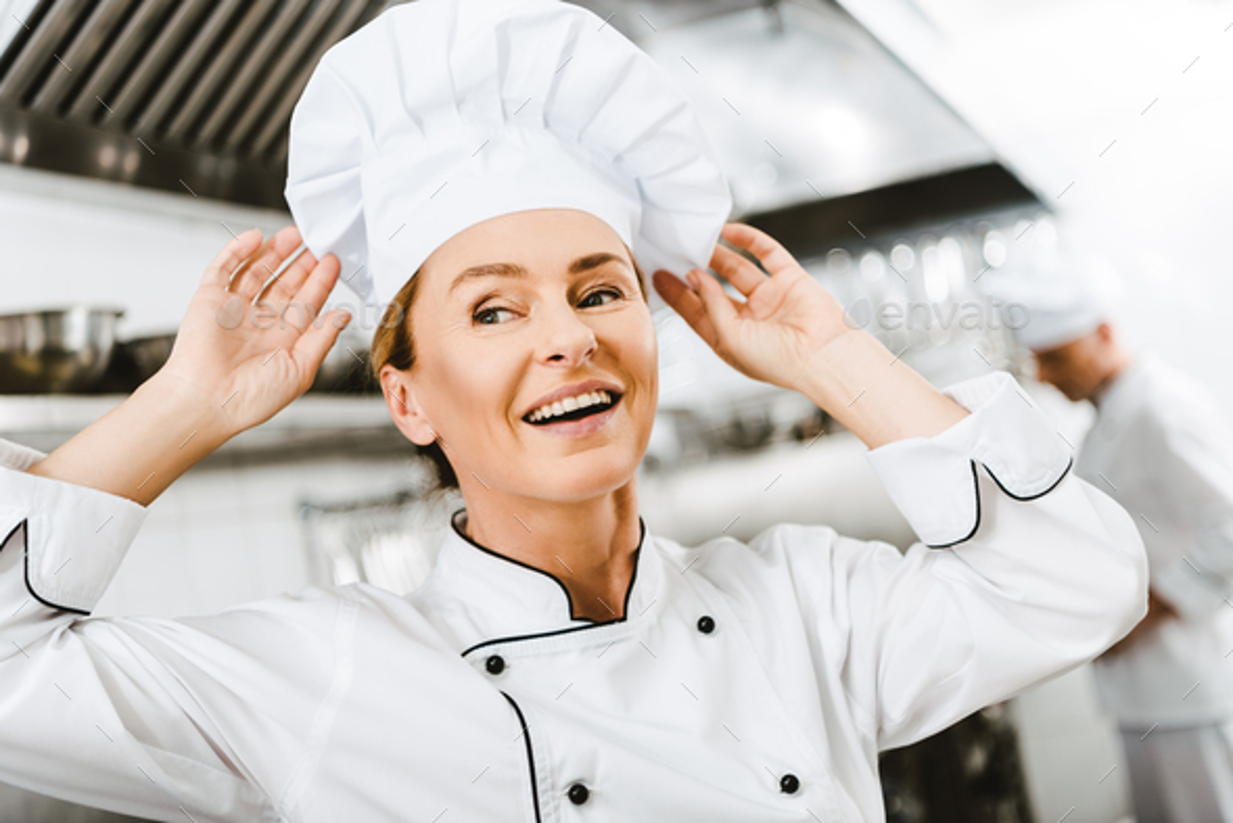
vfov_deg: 23.4
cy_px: 412
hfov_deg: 34.5
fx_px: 1987
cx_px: 616
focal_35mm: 58
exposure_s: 1/200
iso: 64
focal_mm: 58
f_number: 2.8
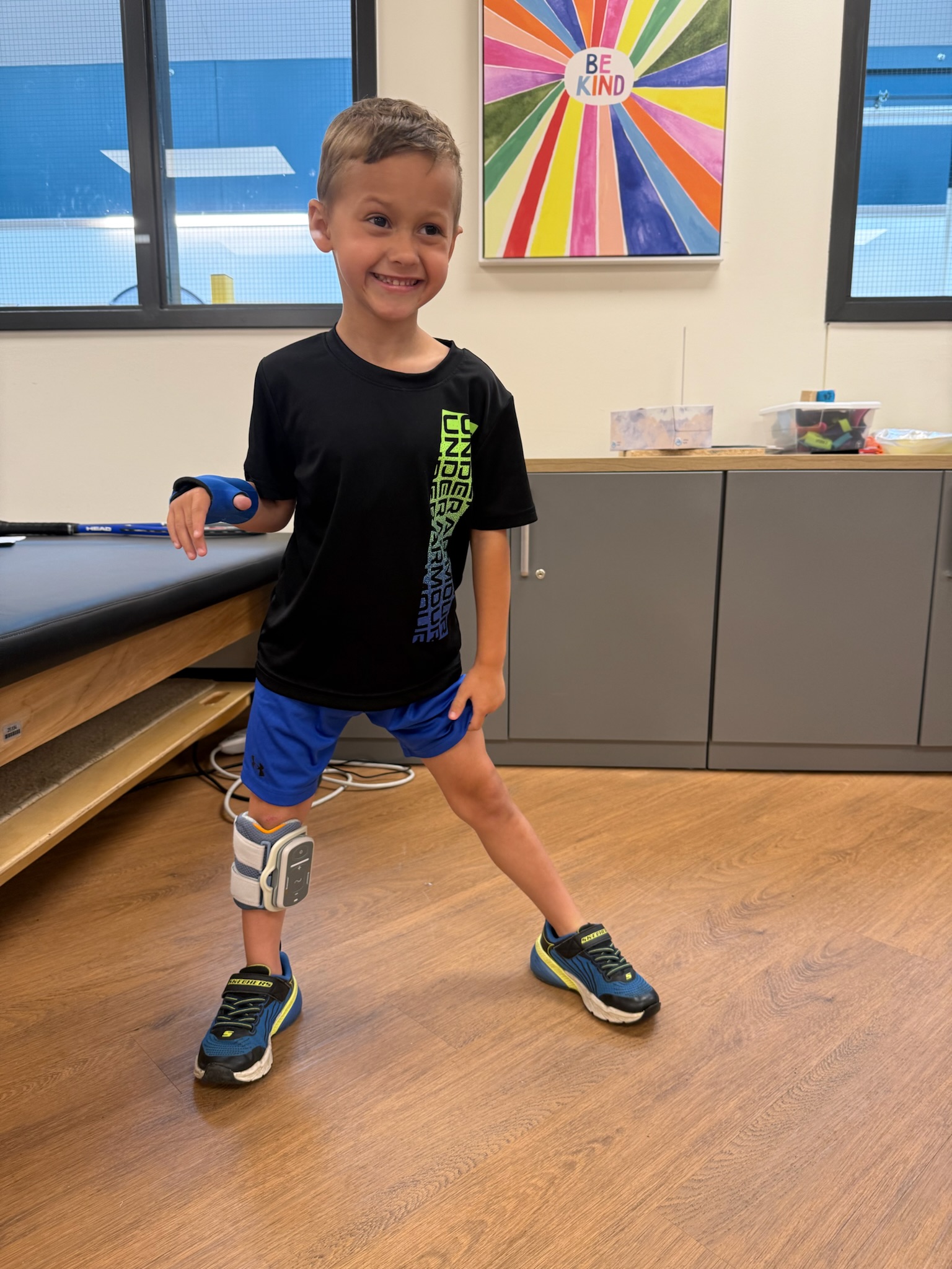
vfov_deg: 71.6
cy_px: 634
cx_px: 476
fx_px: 880
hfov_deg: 56.8
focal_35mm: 24
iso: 125
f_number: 1.78
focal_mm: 6.76
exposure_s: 1/60
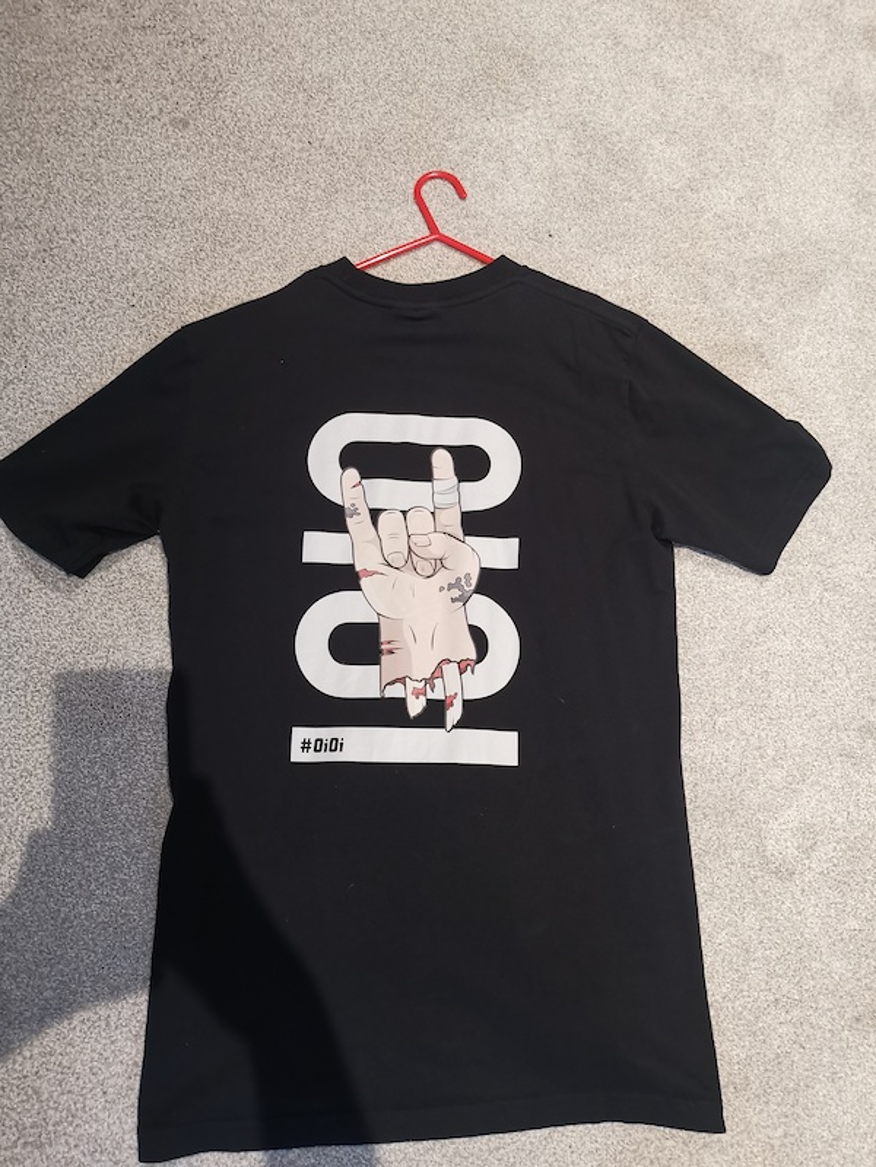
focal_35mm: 27
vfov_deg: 65.3
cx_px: 438
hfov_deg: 51.4
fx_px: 911
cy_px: 584
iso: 400
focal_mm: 5.58
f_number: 1.8
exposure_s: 1/33.3
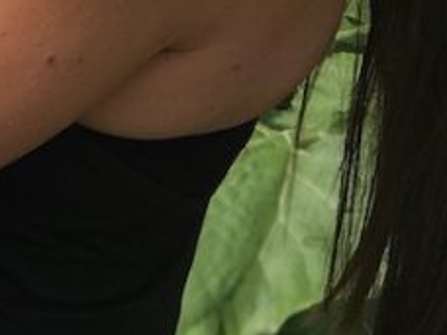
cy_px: -209
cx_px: 151
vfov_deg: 4.5
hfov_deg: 6.1
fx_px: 4223
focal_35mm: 327
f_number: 2.8
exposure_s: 1/736
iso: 20
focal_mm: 6.6
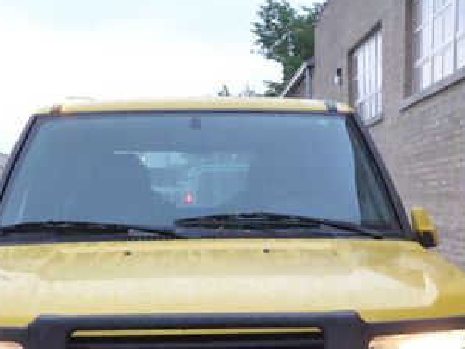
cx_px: 250
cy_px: 327
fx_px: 1115
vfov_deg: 17.5
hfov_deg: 23.5
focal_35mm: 83
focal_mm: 6.7
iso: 400
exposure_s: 1/20
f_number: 3.7
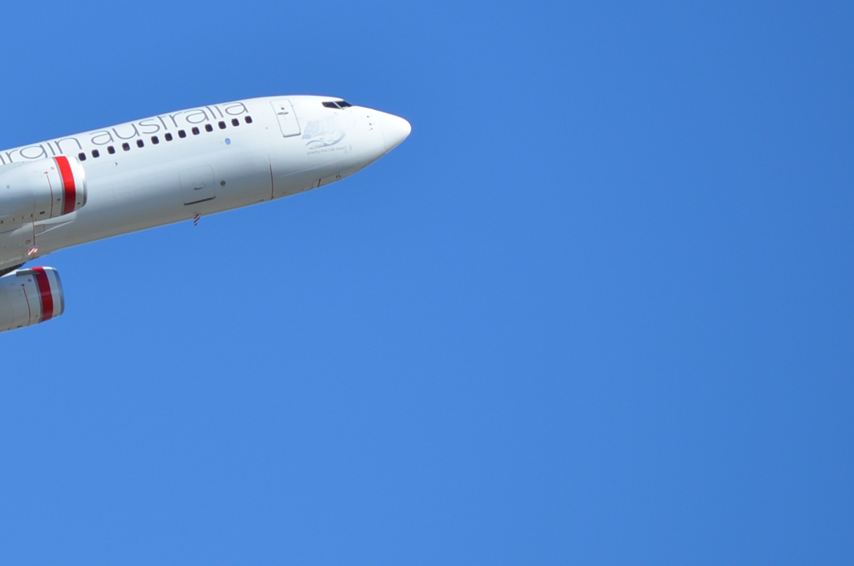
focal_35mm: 634
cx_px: 6
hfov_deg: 3.3
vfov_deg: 2.2
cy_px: 229
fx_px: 15007
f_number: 7.1
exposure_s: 1/800
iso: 200
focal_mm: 200
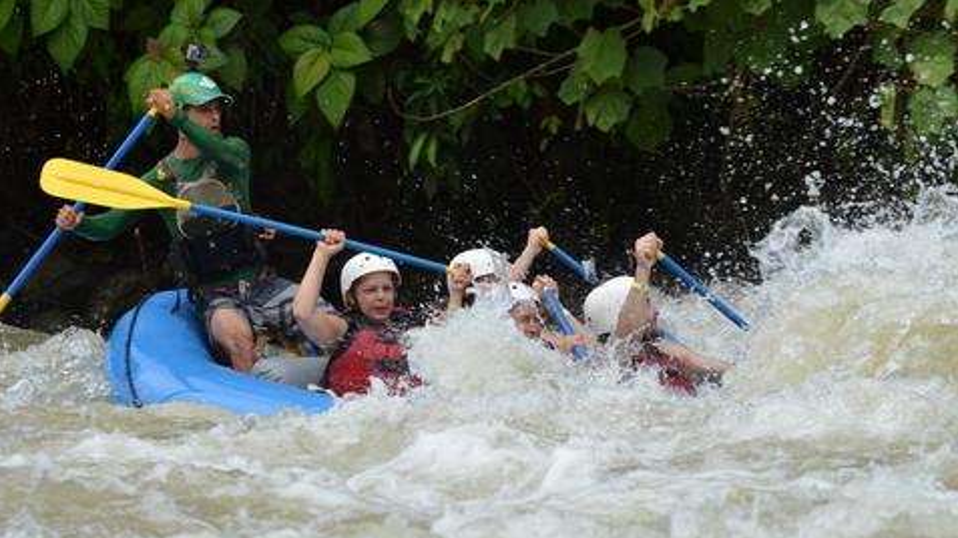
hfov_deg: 9.8
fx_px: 5612
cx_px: 478
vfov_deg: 5.5
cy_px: 317
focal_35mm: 221
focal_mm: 140
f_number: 6.3
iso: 200
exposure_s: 1/640
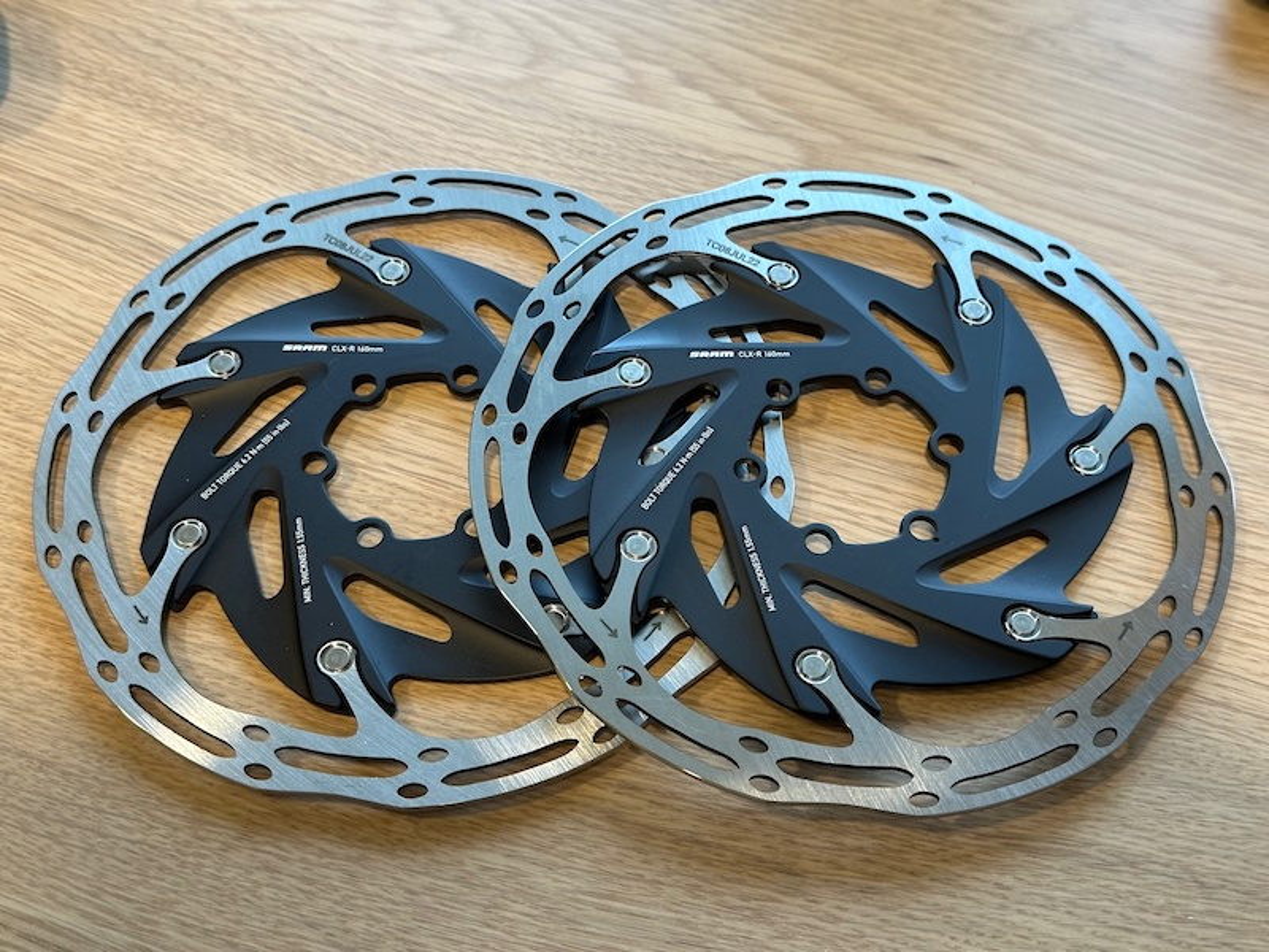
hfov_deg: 39.7
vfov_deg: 30.3
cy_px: 476
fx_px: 1760
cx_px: 634
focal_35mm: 48
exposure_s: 1/60
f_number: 1.78
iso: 125
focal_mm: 6.86
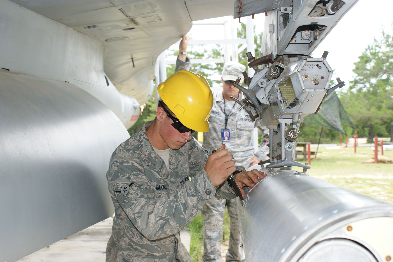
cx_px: 196
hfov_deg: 43.6
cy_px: 131
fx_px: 491
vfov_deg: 29.8
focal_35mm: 45
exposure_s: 1/60
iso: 100
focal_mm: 30
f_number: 5.6
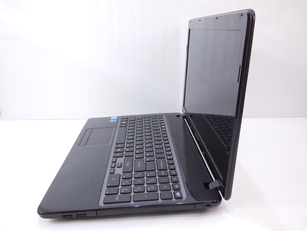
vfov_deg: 46.8
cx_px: 154
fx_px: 266
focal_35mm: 30
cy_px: 116
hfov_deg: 60.0
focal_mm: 5.3
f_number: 3.2
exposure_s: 1/40
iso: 125
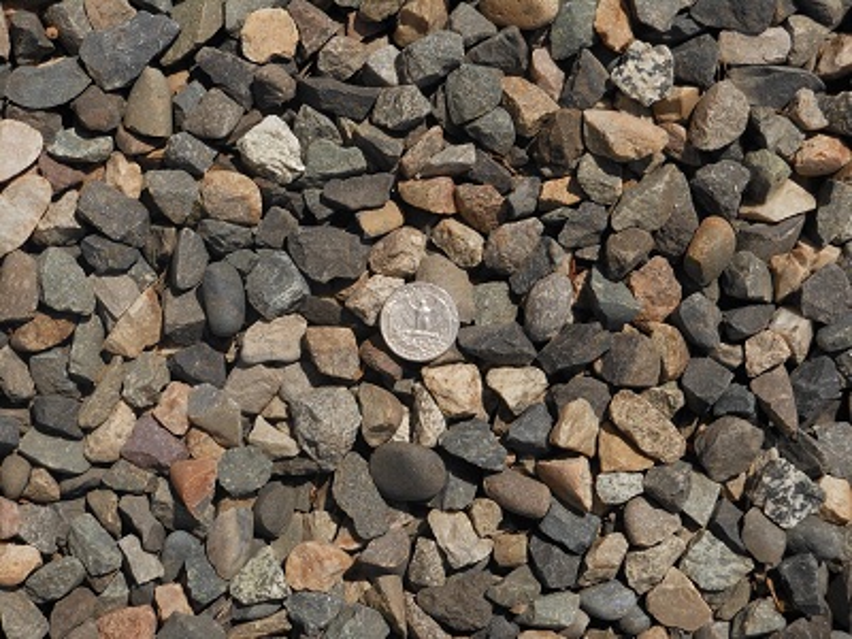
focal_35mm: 74
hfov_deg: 26.3
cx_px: 426
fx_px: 1821
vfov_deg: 19.9
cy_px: 320
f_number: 5.2
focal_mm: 13.2
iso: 80
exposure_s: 1/1000
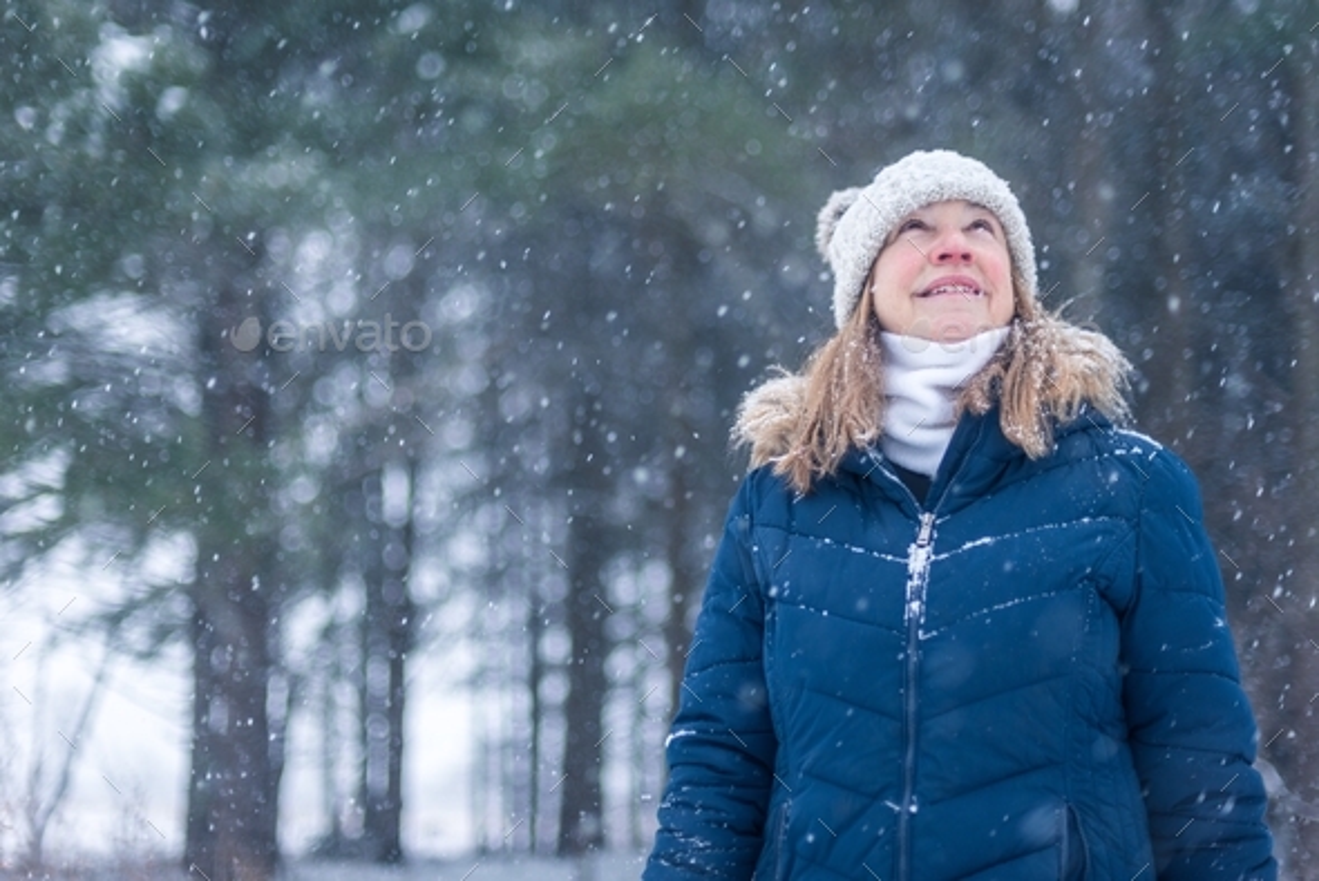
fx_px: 1833
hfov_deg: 39.6
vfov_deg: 27.0
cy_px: 440
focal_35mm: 50
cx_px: 660
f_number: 1.8
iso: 250
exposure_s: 1/200
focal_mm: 50
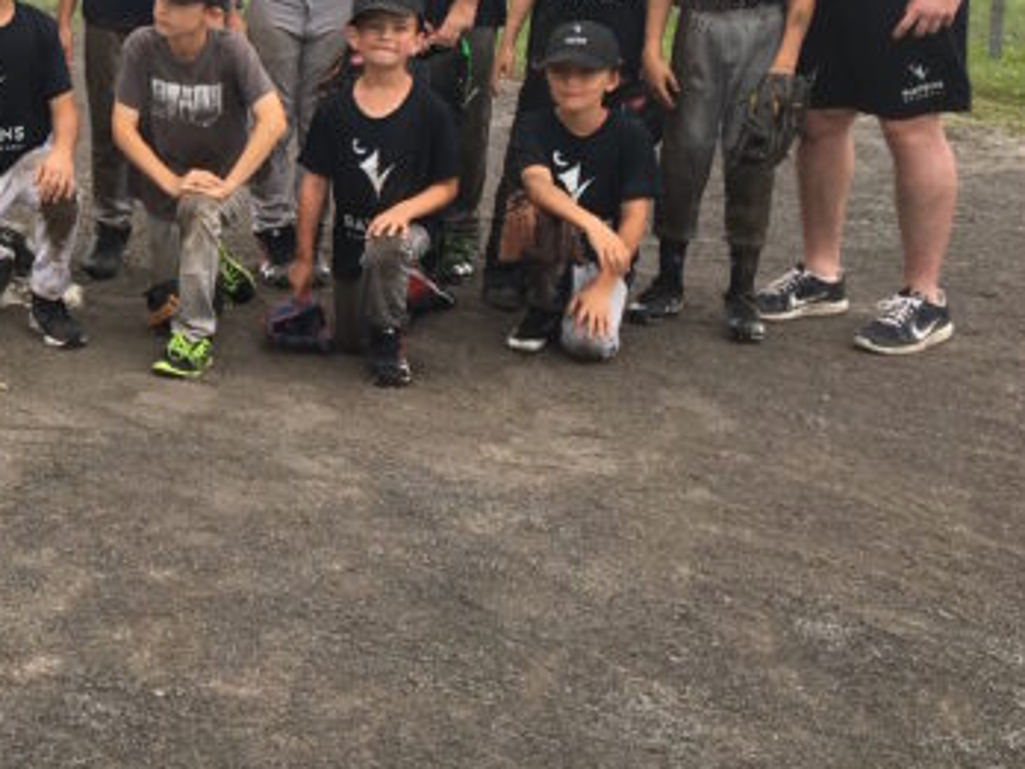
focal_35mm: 64
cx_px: -41
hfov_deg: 28.1
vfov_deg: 22.7
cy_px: 174
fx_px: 1895
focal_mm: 4.15
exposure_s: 1/509
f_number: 2.2
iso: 25
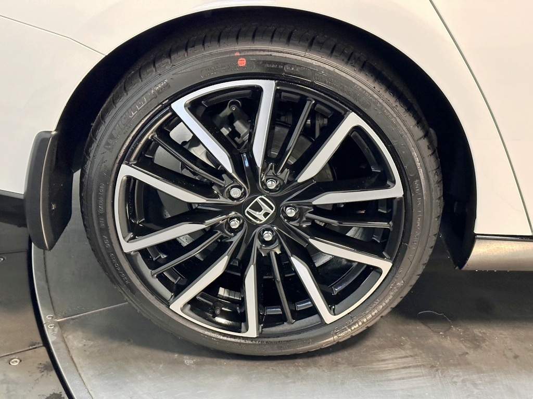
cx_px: 266
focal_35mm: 48
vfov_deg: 30.3
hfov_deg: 39.7
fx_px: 739
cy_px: 200
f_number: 1.78
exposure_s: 1/30
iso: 640
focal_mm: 6.86
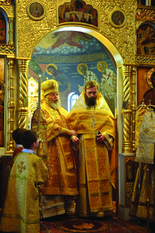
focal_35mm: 55
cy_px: 116
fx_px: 356
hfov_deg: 24.6
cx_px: 78
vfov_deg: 36.3
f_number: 3.2
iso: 2500
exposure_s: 1/60
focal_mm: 55
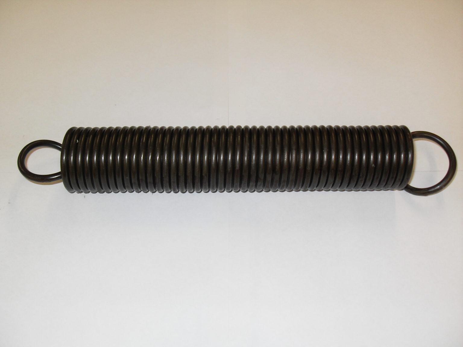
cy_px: 174
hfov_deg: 50.1
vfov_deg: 38.7
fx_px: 495
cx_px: 232
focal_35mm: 37
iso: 100
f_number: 2.8
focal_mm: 6.3
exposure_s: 1/45
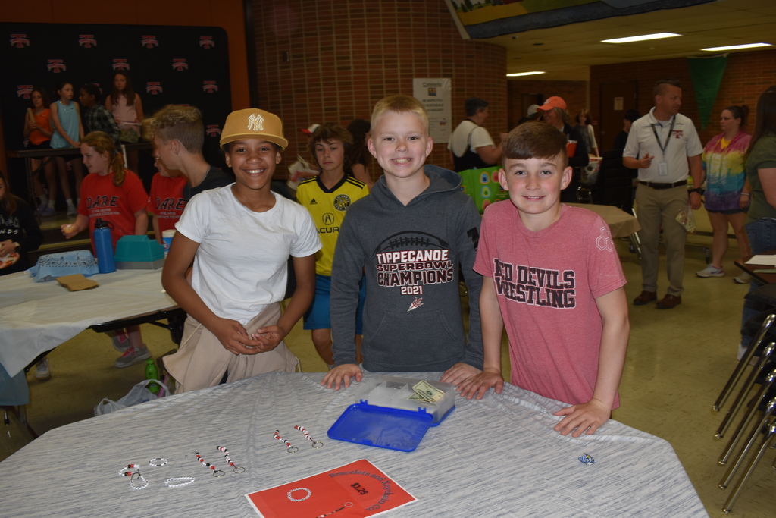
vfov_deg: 41.7
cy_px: 259
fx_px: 679
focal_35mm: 32
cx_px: 388
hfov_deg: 59.5
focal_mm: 21
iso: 220
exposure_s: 1/30
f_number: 5.6
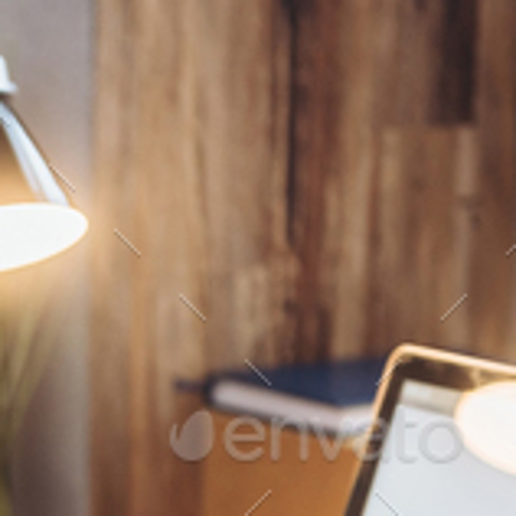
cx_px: -183
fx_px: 3744
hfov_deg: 7.8
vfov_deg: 7.8
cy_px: 591
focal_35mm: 222
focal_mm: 70
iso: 500
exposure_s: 1/50
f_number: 3.2
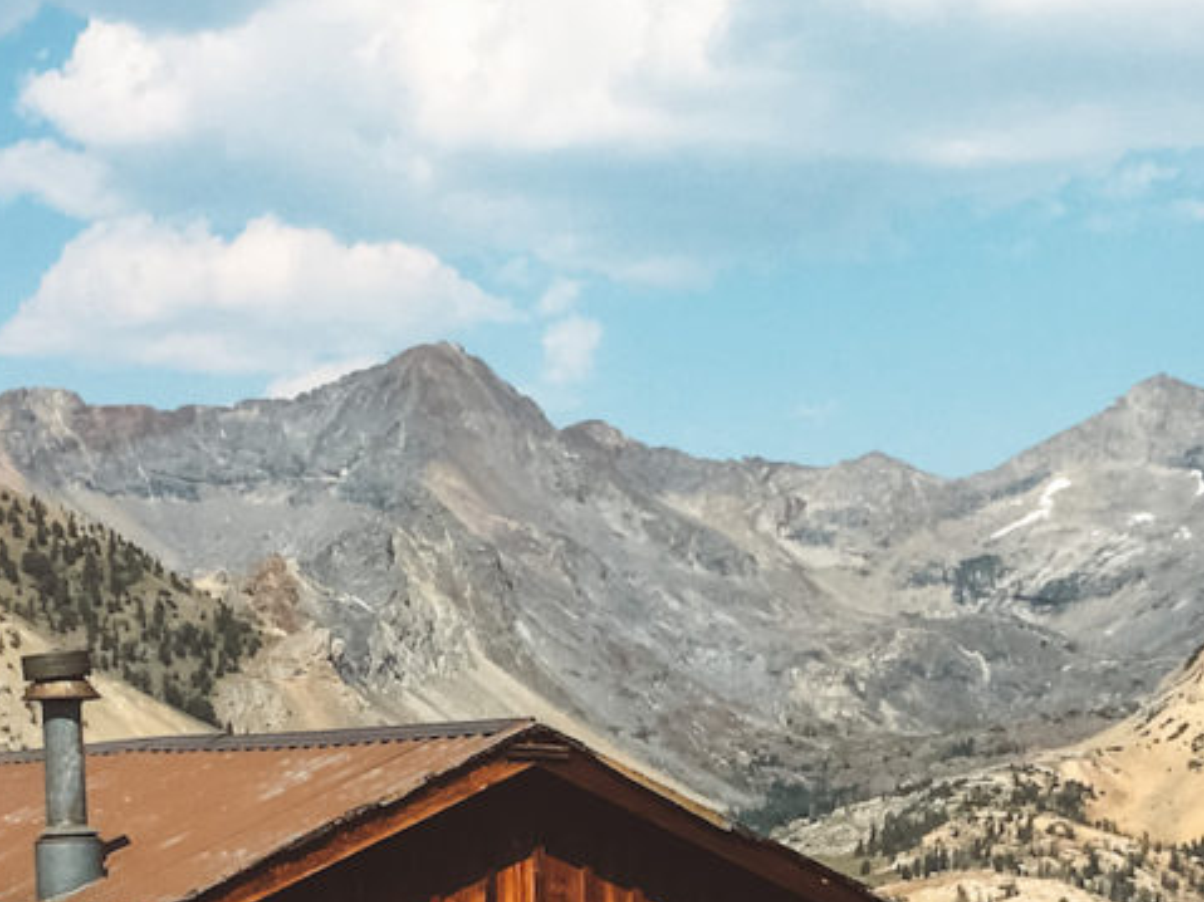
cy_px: 912
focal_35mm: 93
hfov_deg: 20.9
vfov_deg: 15.6
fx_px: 3234
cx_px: 910
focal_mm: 4.15
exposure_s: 1/2000
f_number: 2.2
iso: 25
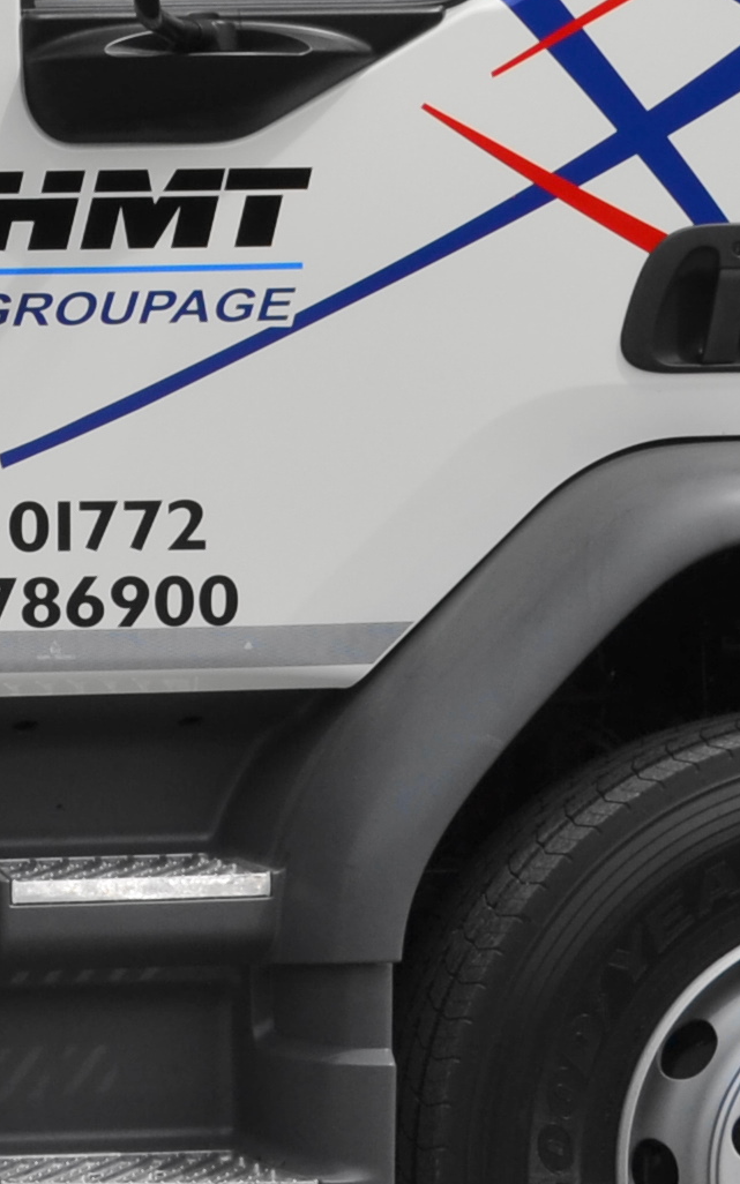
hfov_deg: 6.1
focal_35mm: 206
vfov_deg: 10.1
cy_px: 1
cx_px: -1146
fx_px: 6649
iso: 100
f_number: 9
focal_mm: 30
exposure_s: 1/320
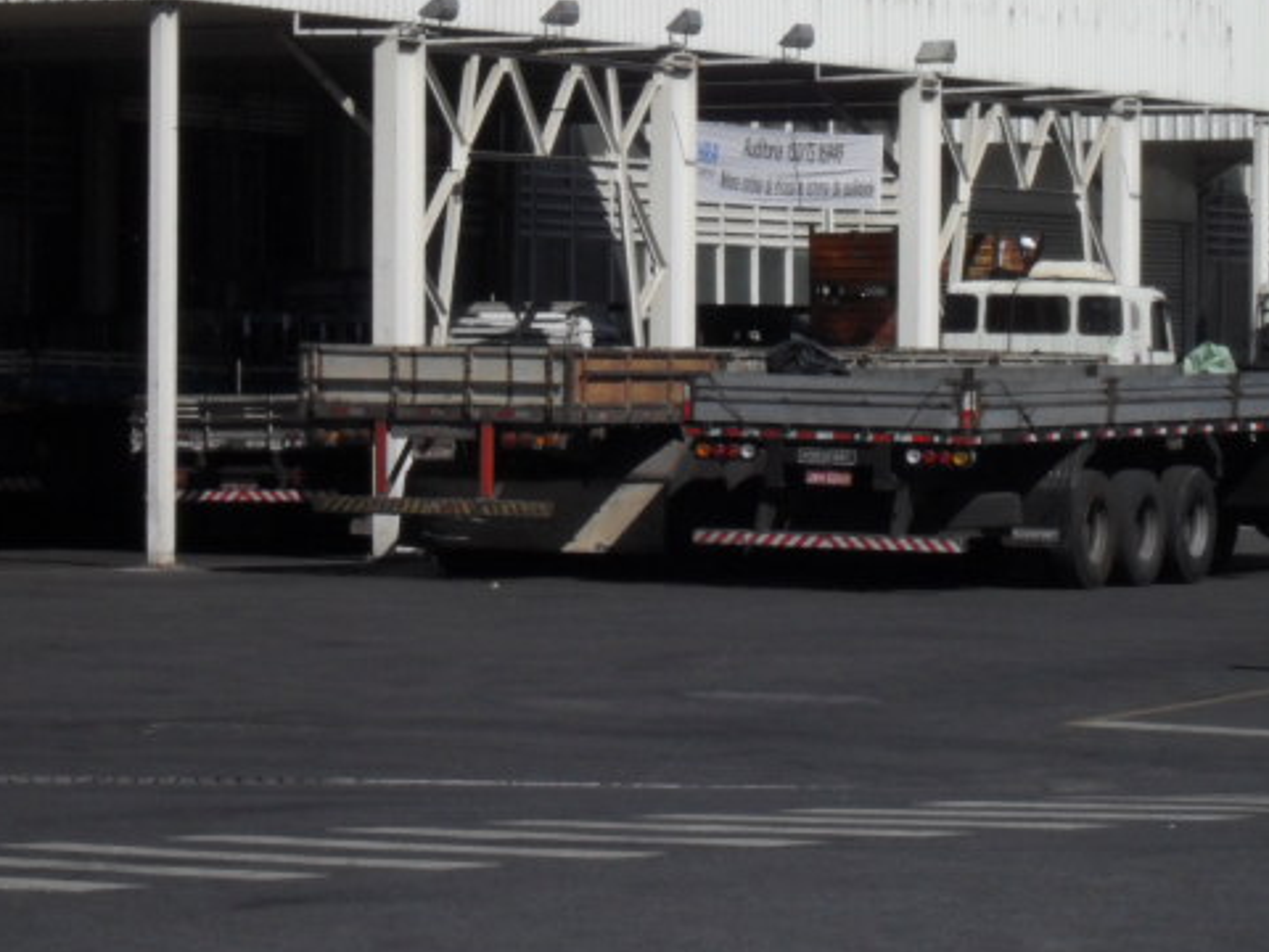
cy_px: 48
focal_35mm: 224
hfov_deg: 8.8
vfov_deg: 6.6
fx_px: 8212
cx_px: 706
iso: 100
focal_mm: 18.9
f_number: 15.2
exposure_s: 1/180
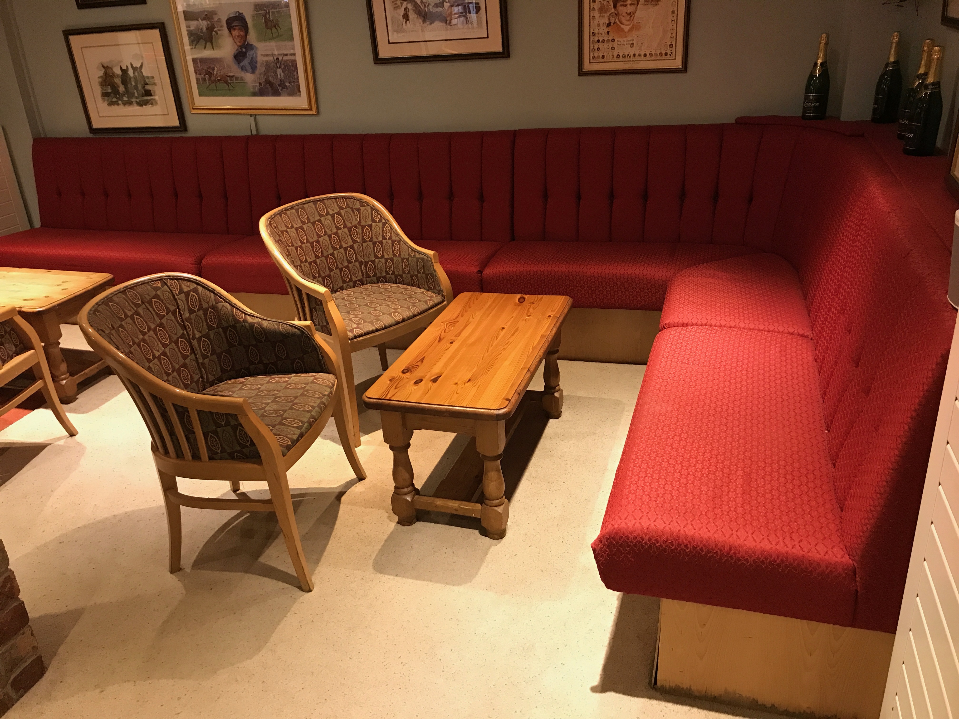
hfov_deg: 63.4
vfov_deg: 49.7
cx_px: 480
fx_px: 776
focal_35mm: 28
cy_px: 360
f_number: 1.8
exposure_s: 1/11
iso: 100
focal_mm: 3.99
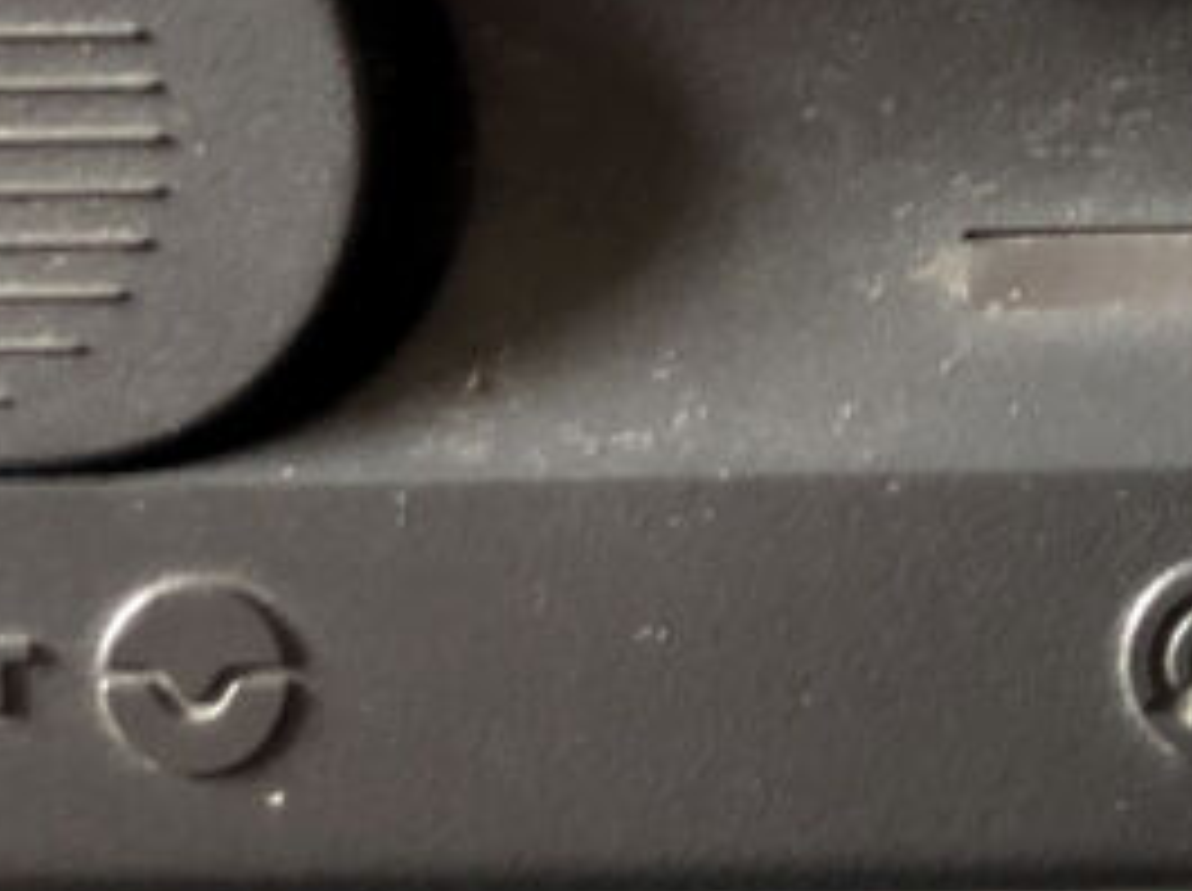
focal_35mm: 127
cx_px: 1547
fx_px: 4367
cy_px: -508
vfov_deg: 11.1
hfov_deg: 14.9
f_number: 1.8
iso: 100
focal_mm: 3.99
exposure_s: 1/5
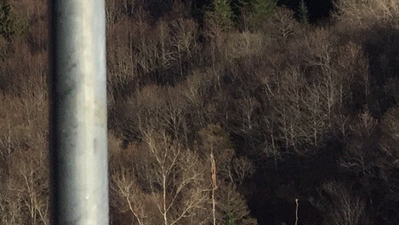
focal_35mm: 138
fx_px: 1460
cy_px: -367
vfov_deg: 7.9
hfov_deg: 14.0
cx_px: -288
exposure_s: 1/2326
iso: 32
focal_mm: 4.15
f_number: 2.2
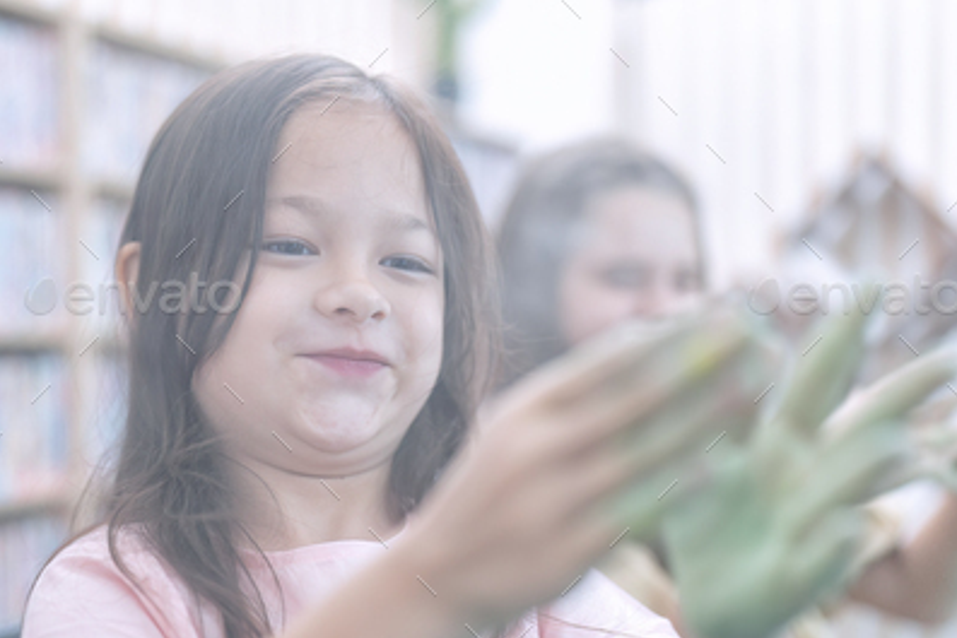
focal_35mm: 52
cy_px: 408
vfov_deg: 25.9
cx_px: 487
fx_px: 1383
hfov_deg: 38.2
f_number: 1.4
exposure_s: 1/320
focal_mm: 35
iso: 320
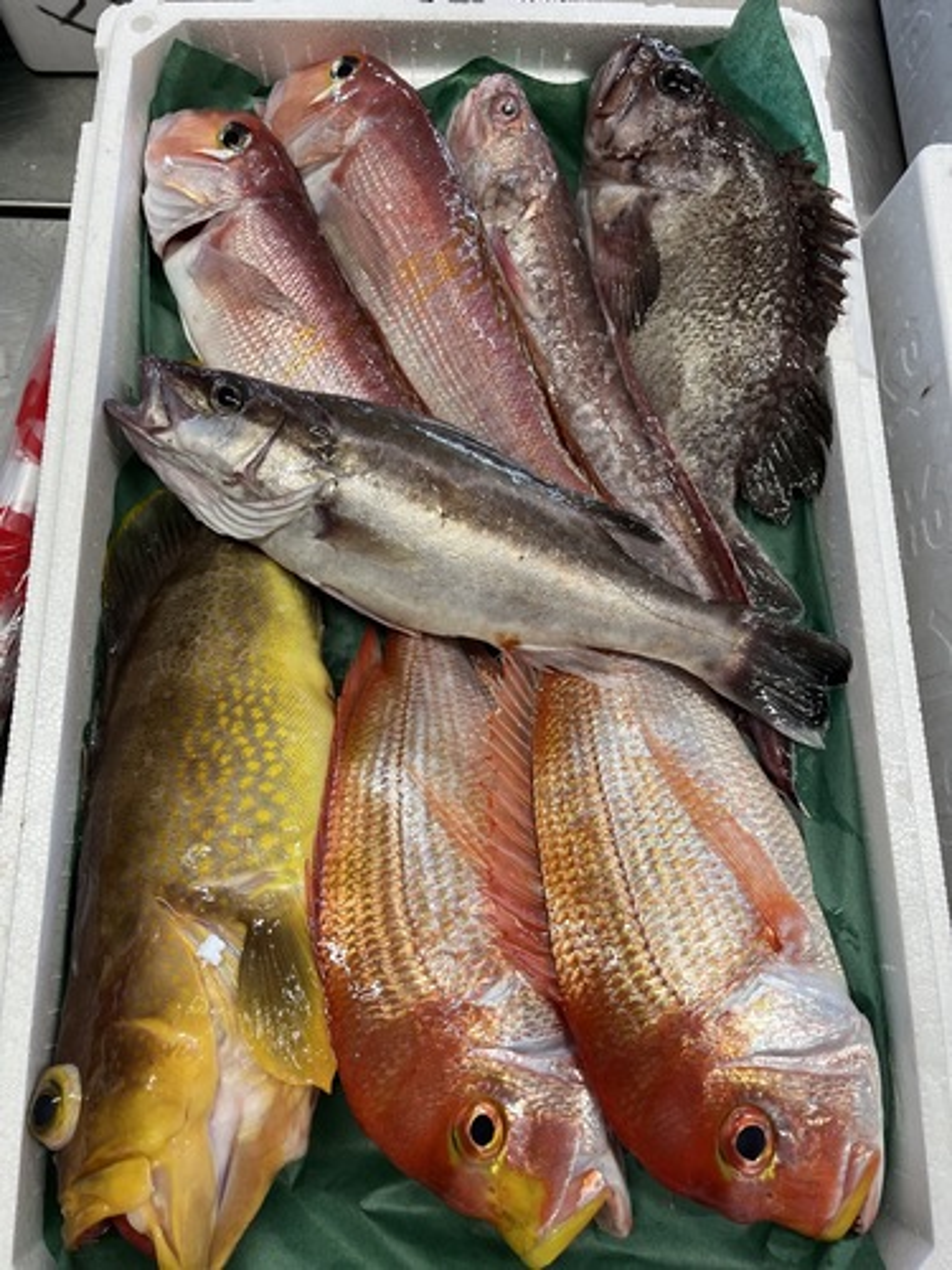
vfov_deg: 67.3
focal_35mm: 26
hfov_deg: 53.1
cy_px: 635
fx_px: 953
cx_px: 476
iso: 125
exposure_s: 1/121
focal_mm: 5.1
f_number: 1.6
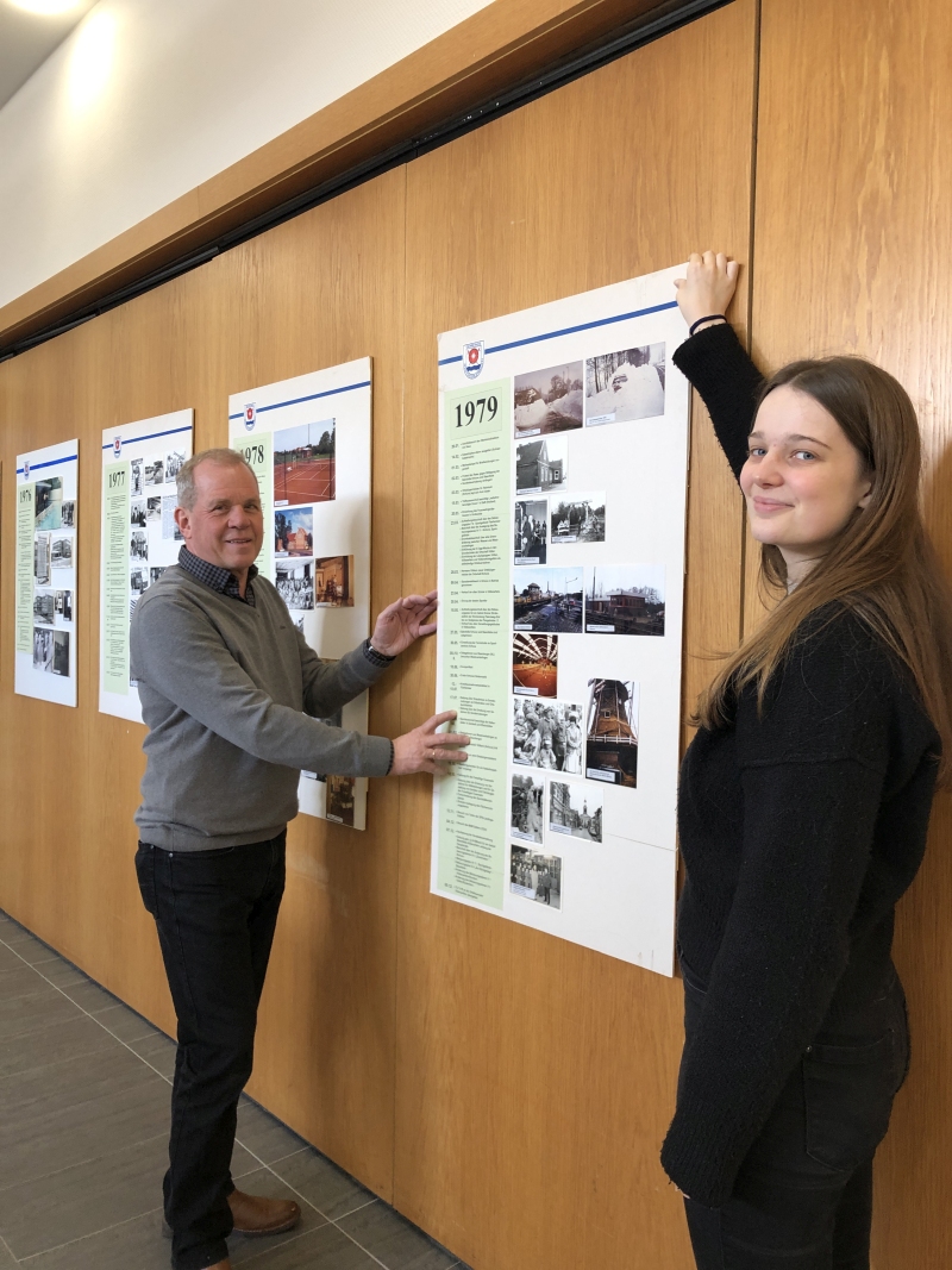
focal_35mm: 28
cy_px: 635
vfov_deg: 63.4
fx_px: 1027
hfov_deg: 49.7
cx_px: 476
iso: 32
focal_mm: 4
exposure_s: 1/33
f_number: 1.8
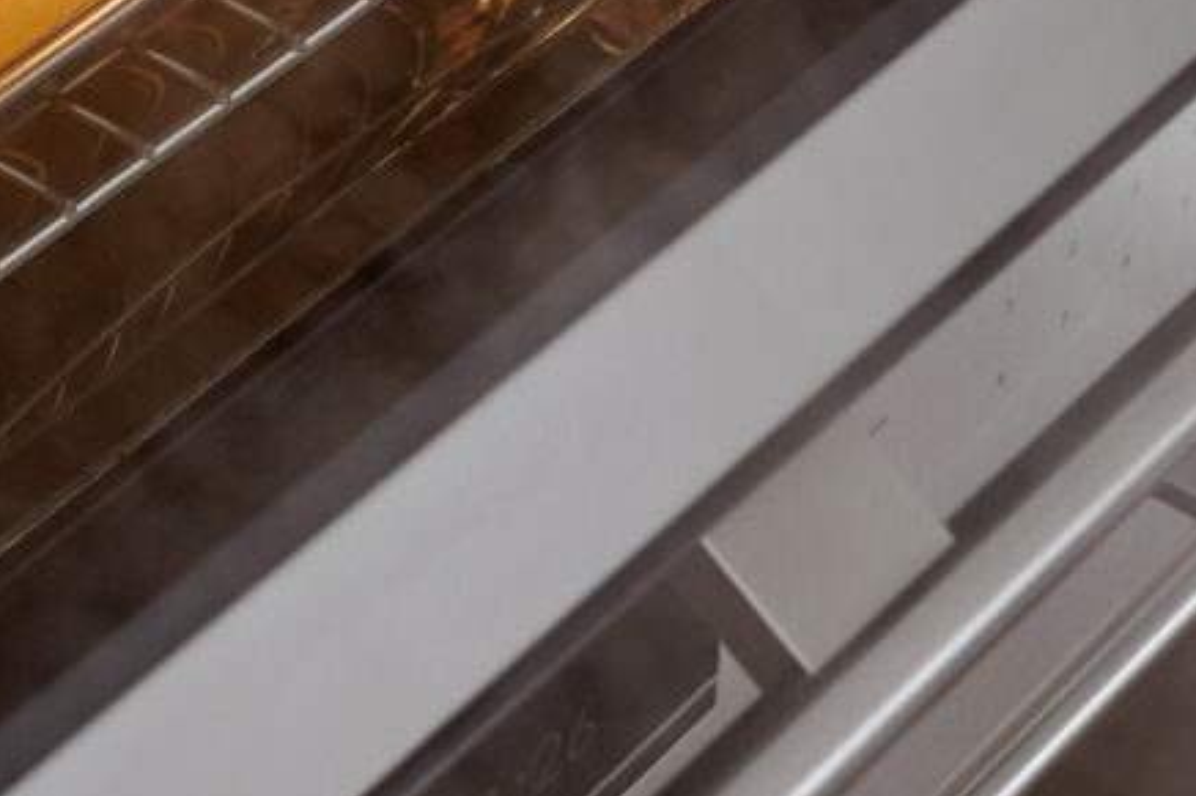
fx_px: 4681
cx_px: 384
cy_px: 244
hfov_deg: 14.5
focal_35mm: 141
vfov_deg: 9.7
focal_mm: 40
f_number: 8
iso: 1000
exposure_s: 1/125
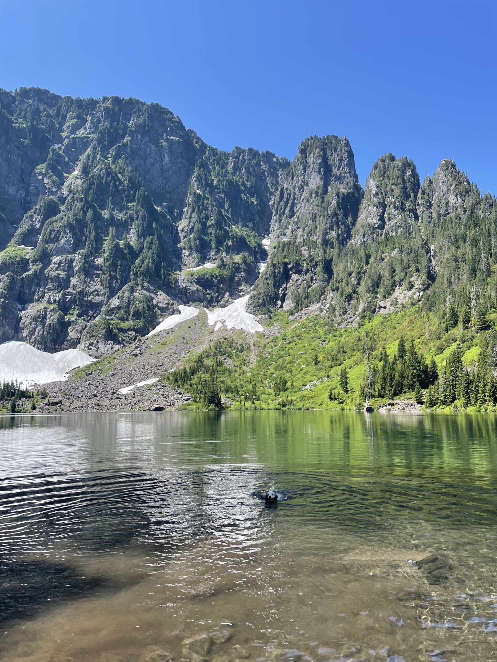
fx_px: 498
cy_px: 331
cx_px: 248
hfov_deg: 53.1
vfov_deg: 67.3
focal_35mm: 26
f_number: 1.6
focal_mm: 4.2
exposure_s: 1/1401
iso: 32
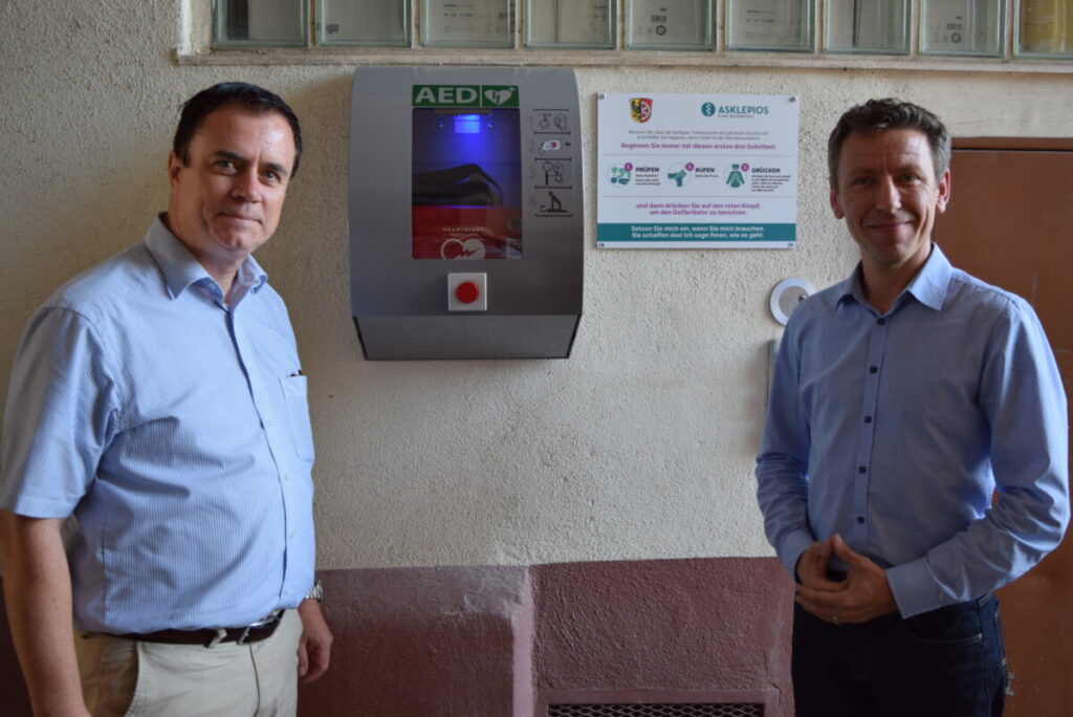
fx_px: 1074
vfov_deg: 36.9
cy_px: 358
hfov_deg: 53.1
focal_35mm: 36
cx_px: 536
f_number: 4
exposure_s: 1/60
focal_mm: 24
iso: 400
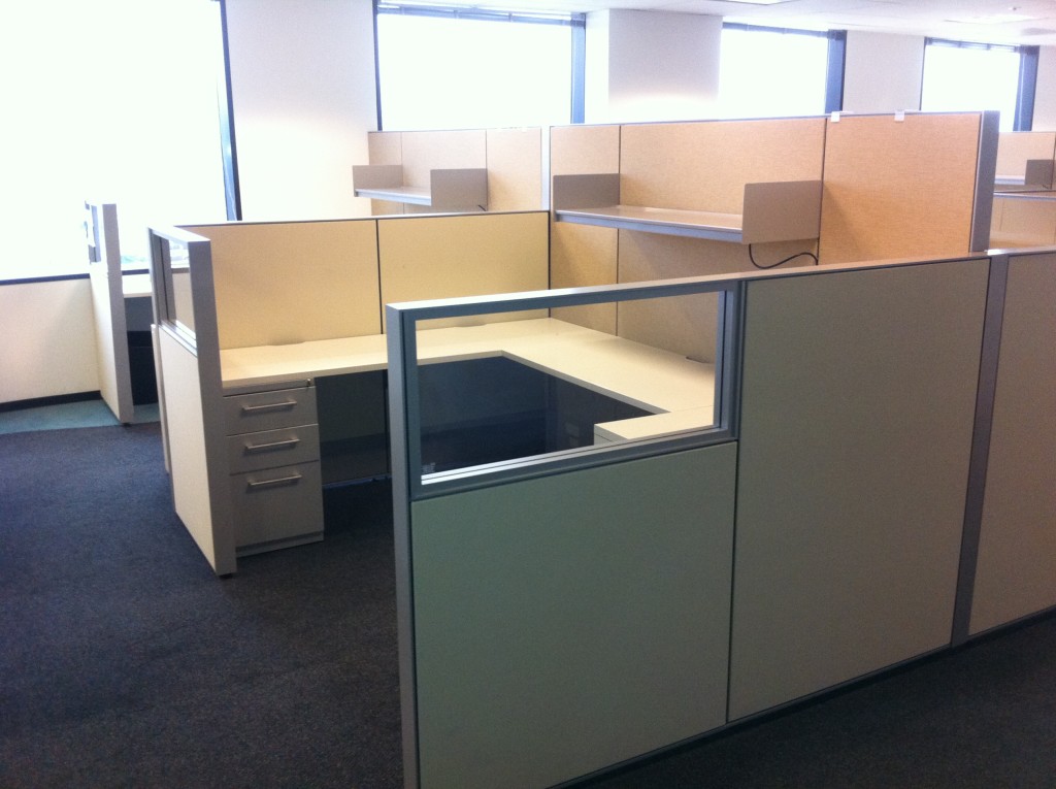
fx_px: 1066
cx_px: 528
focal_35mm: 35
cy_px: 394
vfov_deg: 40.6
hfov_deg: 52.7
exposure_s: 1/15
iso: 200
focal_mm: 3.85
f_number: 2.8
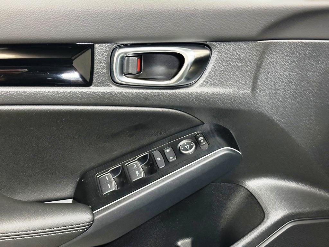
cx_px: 164
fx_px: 456
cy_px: 124
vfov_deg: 30.3
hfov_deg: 39.7
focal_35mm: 48
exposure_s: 1/30
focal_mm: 6.86
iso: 640
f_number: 1.78
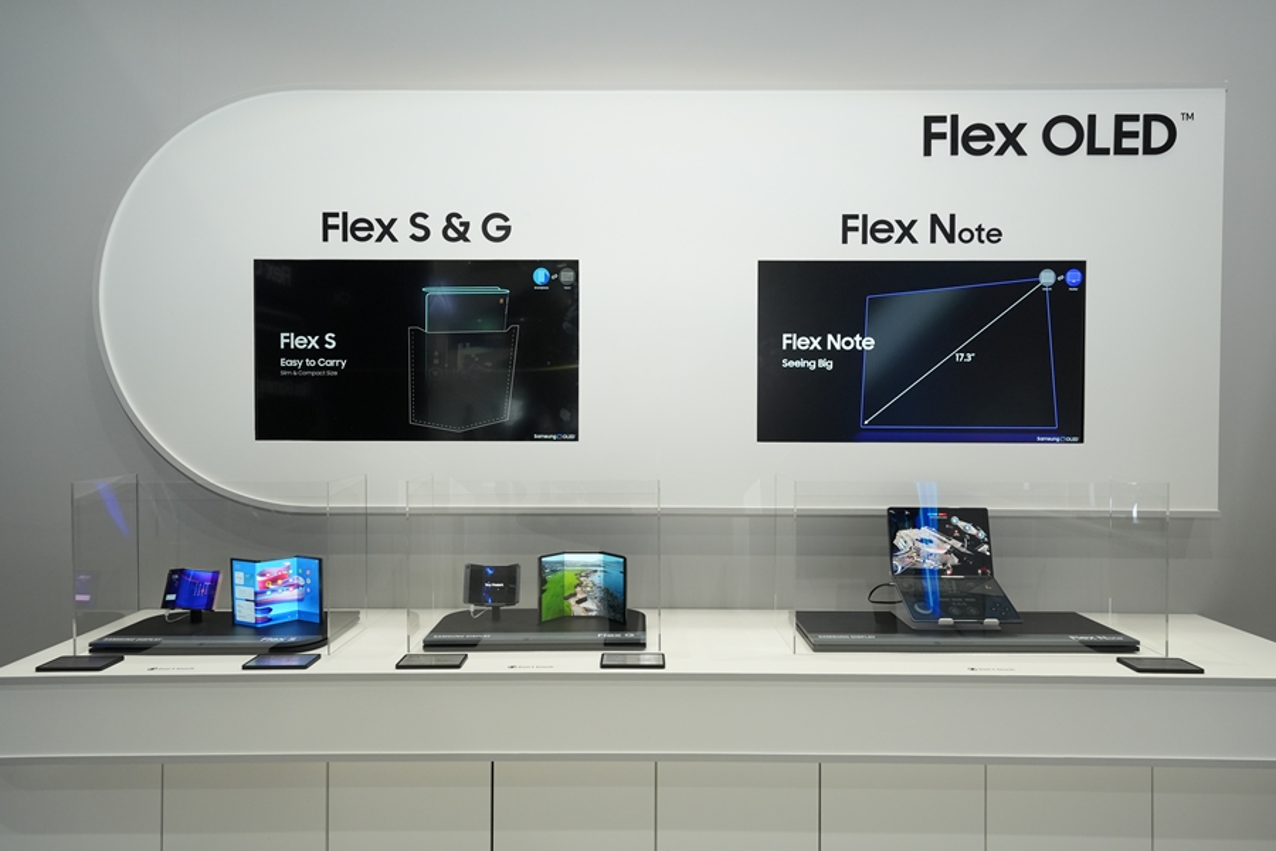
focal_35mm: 24
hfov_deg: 73.7
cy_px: 426
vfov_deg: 53.1
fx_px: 851
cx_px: 638
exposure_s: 1/250
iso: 2000
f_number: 5.6
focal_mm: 24
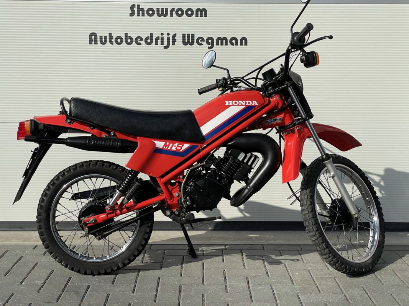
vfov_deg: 28.0
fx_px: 614
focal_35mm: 52
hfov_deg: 36.8
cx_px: 204
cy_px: 153
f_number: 2
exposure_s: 1/2817
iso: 25
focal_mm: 6
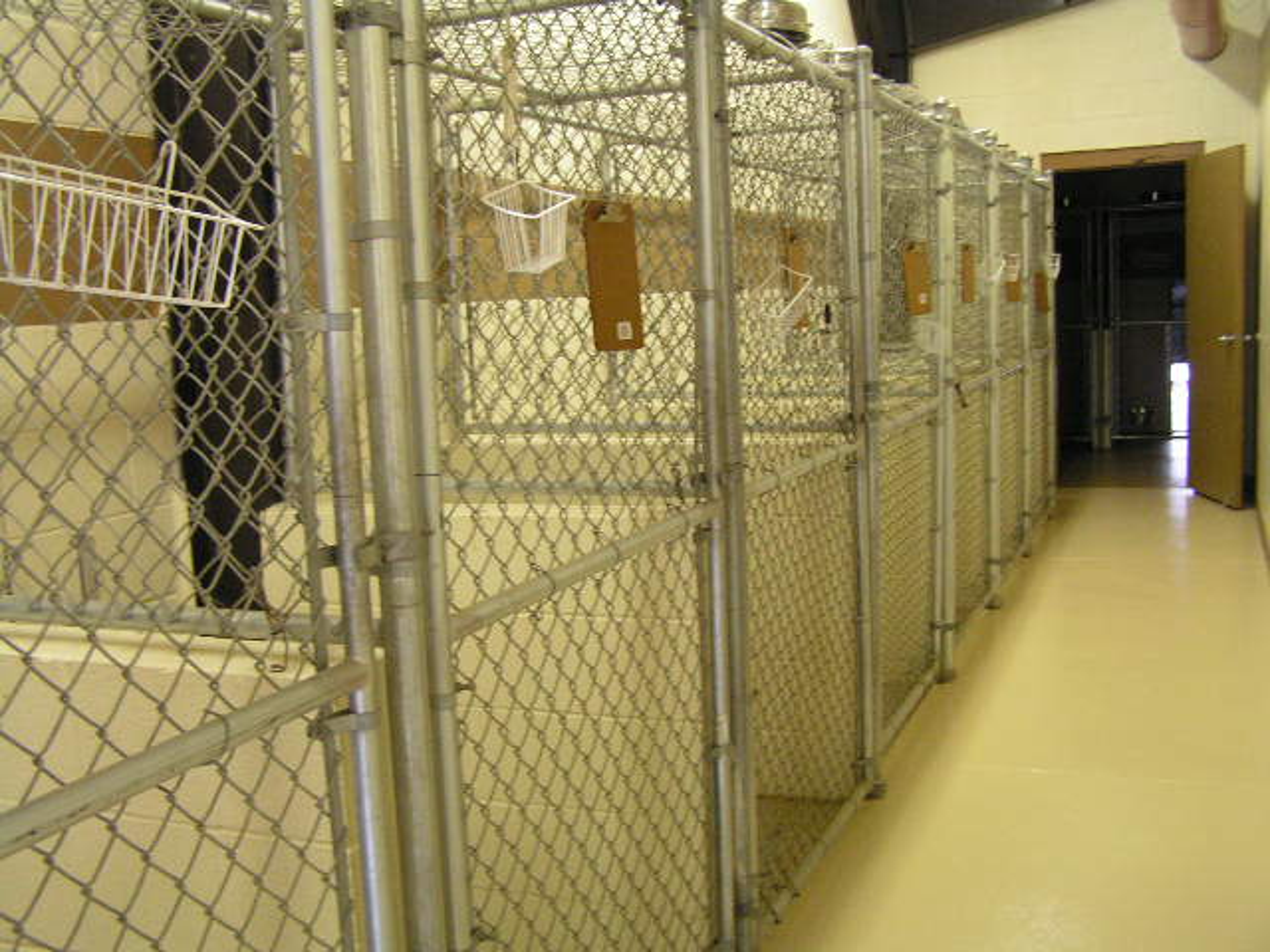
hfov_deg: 49.0
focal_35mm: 38
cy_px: 476
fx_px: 1394
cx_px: 635
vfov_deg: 37.7
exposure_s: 1/15
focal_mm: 6.3
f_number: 2.8
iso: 200
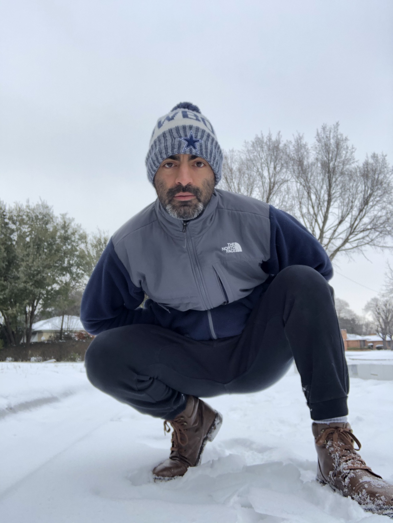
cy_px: 262
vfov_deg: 56.8
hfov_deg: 44.2
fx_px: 484
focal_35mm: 32
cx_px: 196
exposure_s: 1/121
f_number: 2.2
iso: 20
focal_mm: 2.87
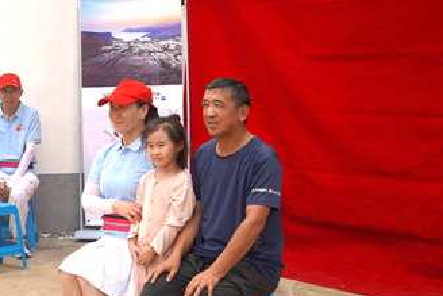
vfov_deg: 17.4
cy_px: 57
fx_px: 960
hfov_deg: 25.3
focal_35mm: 78
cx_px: 51
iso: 100
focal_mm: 32
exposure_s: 1/640
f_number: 4.5
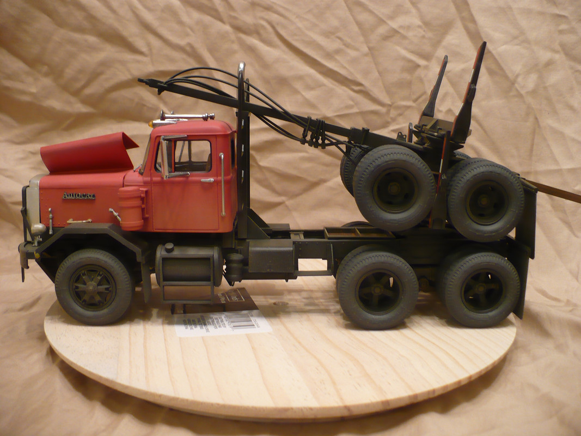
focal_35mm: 37
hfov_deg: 50.1
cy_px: 218
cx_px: 290
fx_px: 621
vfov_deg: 38.7
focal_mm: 6.1
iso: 200
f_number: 2.8
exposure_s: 1/13
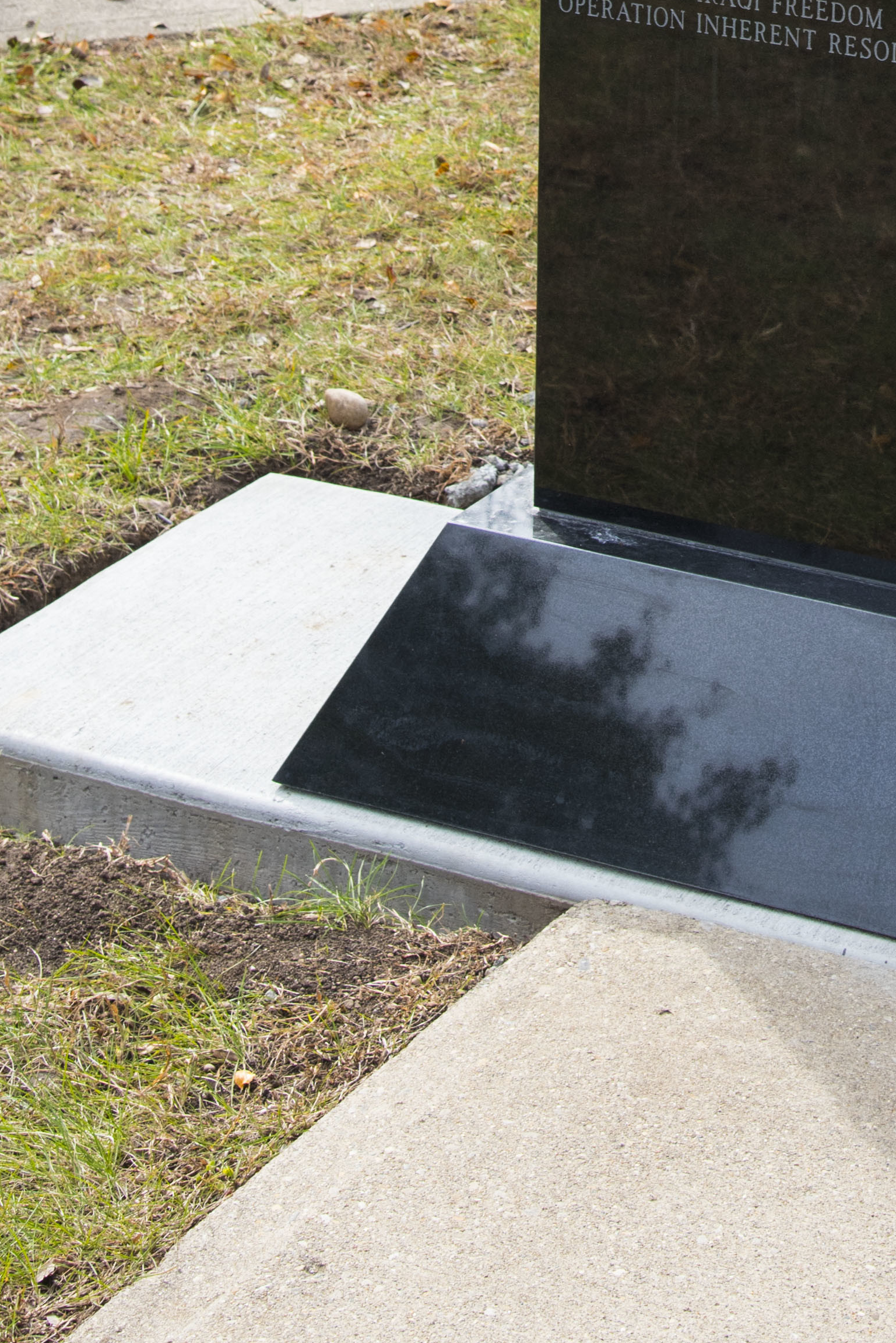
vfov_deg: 16.8
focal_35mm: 115
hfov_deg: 11.8
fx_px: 4288
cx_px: 946
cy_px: -375
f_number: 8
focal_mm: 44
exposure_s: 1/250
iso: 320
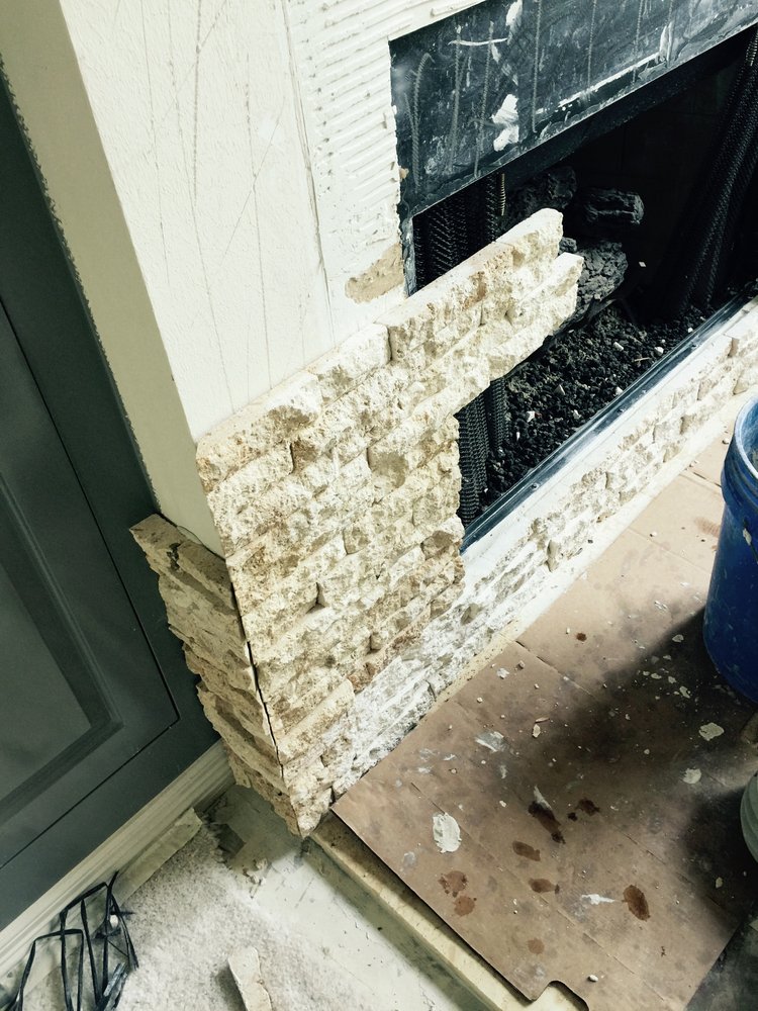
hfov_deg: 48.2
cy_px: 506
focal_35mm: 29
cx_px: 379
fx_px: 847
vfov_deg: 61.7
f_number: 2.2
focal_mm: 4.15
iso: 40
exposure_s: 1/15
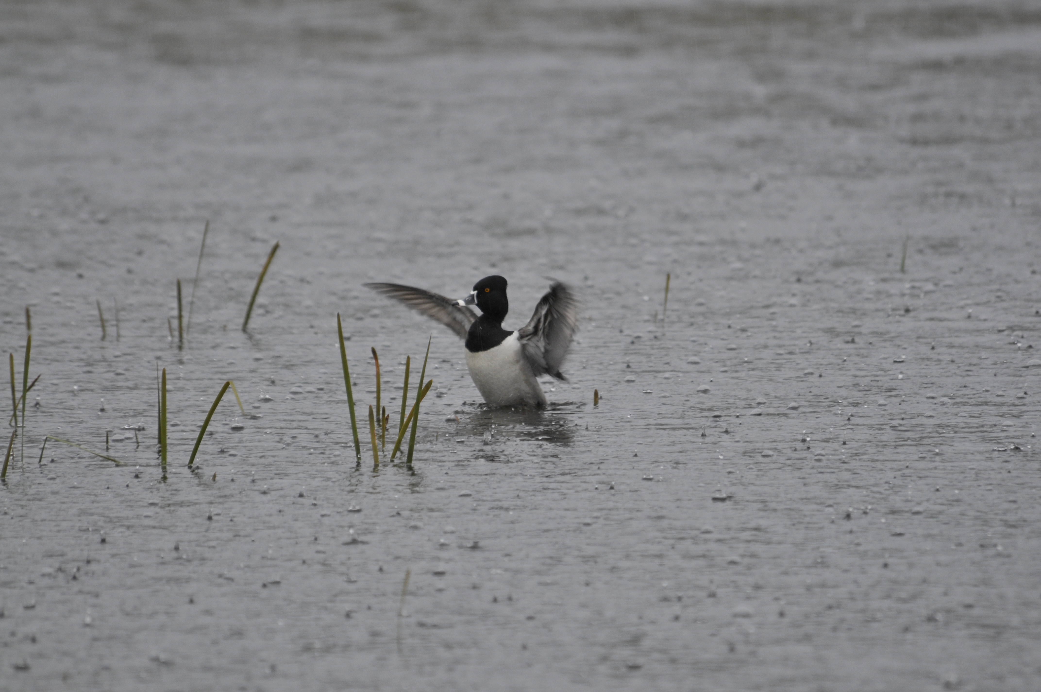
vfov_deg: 2.3
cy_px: 346
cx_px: 520
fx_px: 17329
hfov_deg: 3.4
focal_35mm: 600
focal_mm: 400
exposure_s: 1/125
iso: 400
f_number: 5.6
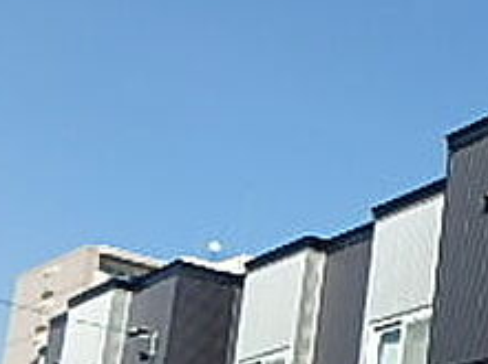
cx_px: 795
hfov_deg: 20.0
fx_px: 1126
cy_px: 430
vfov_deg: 17.6
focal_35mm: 80
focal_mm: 3.7
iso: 125
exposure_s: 1/400
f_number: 6
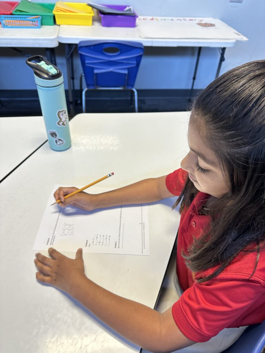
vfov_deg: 71.6
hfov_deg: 56.8
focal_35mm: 24
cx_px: 132
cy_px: 176
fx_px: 245
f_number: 1.78
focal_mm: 6.86
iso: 160
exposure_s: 1/120
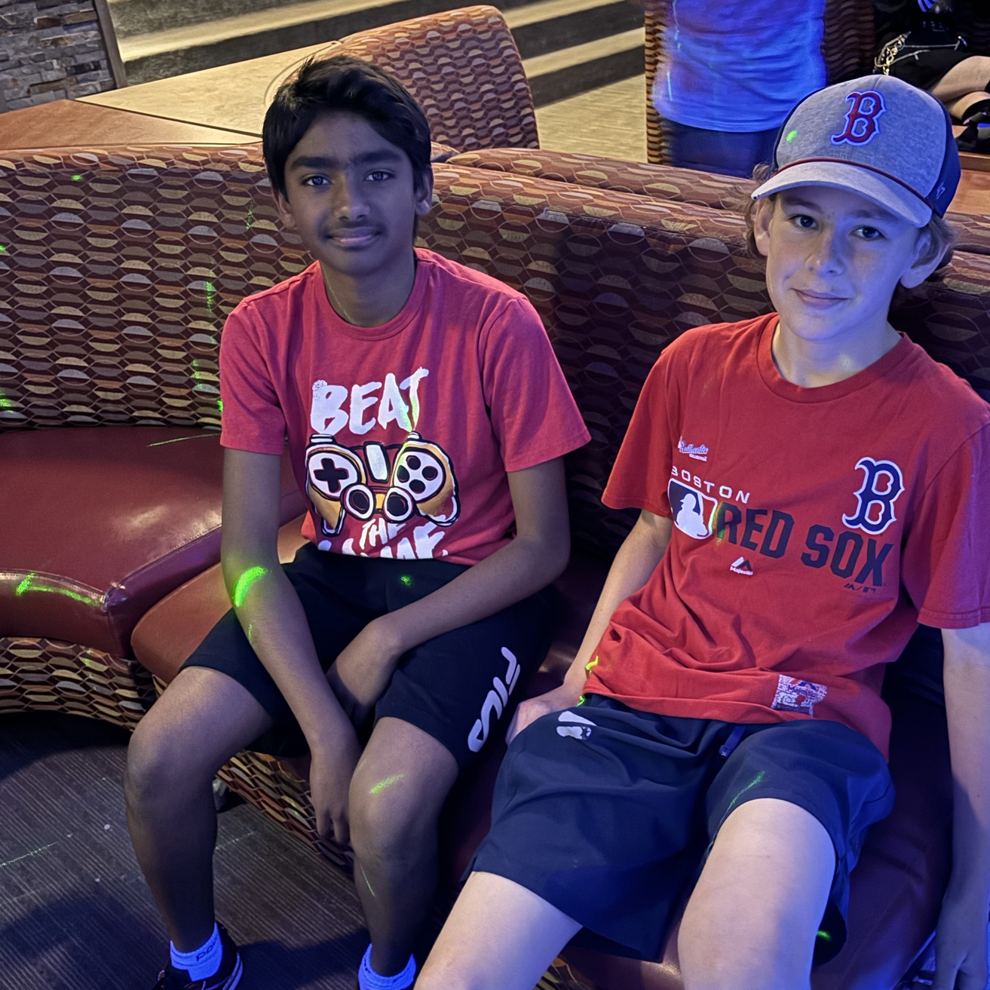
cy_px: 547
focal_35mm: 35
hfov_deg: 47.2
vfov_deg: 47.1
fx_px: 1132
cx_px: 535
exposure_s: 1/15
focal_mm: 5.96
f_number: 1.6
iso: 1250
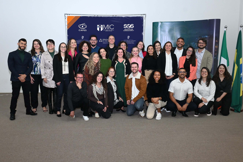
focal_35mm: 34
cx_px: 122
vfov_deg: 39.2
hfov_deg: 56.1
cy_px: 81
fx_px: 228
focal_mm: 22.5
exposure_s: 1/40
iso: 1250
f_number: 5.6
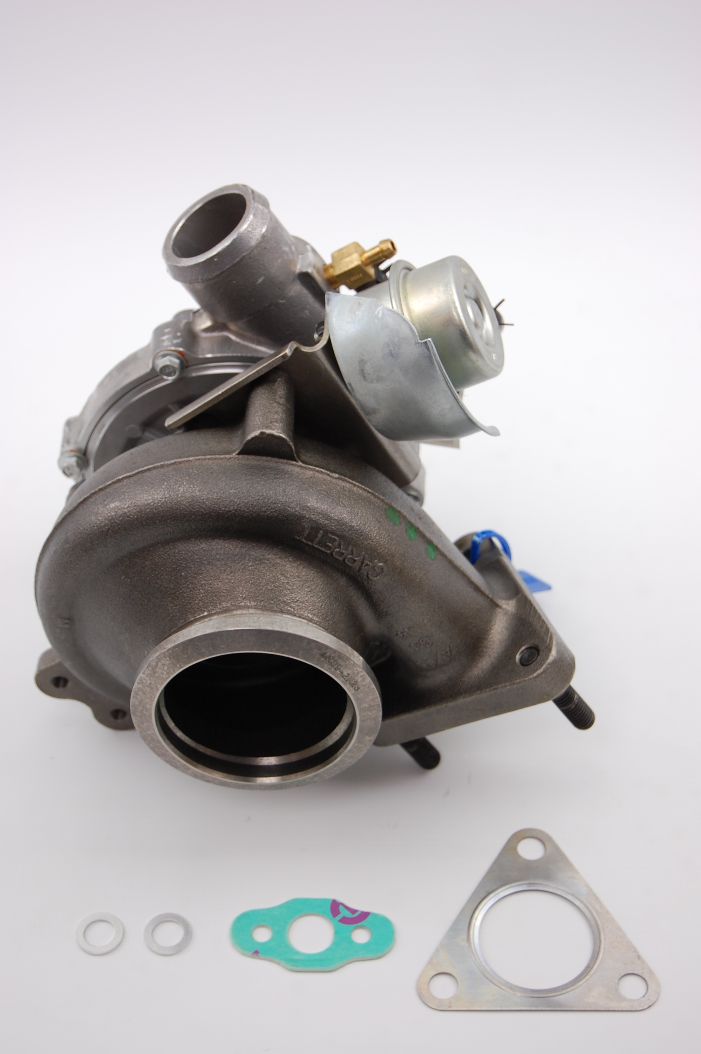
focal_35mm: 72
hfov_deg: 18.9
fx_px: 2107
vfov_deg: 28.1
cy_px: 527
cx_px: 350
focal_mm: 48
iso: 200
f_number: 5.6
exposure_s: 1/60
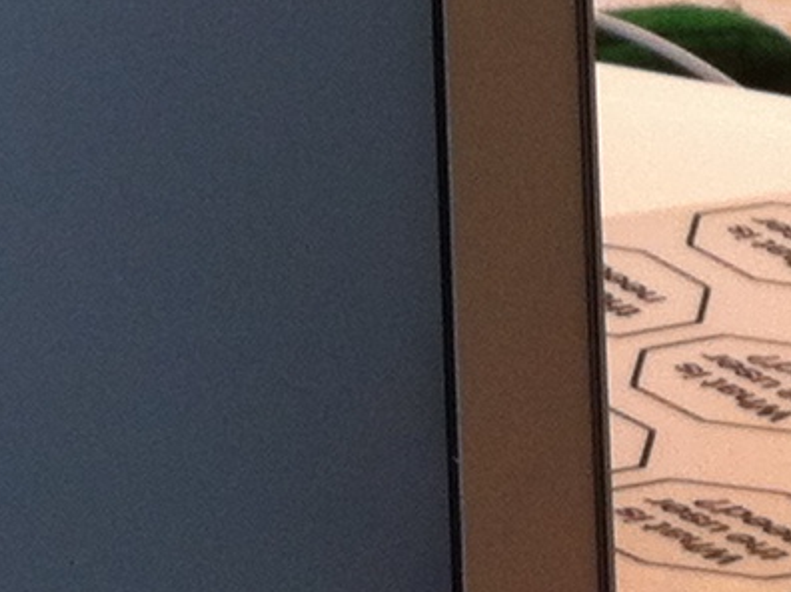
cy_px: -312
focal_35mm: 229
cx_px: -224
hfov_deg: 8.5
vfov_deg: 6.4
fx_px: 5226
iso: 80
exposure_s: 1/24
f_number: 2.8
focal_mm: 3.85
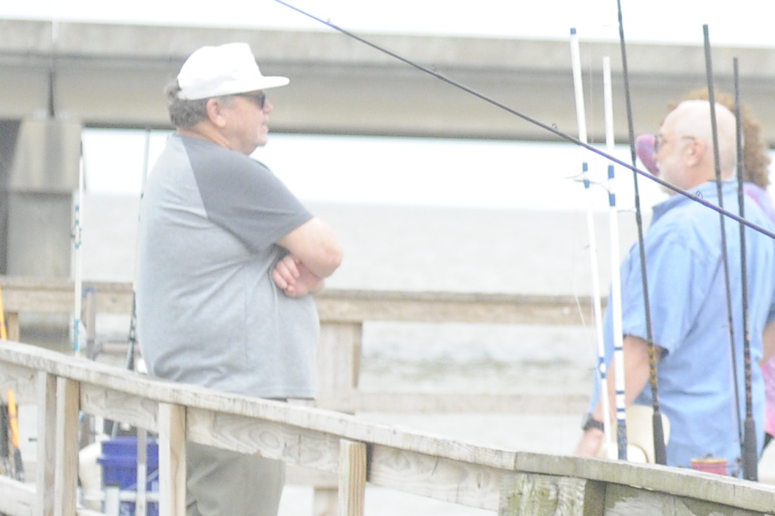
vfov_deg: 4.5
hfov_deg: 6.7
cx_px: 906
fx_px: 6626
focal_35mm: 308
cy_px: 259
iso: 3200
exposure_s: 1/8000
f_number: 4
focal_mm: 82
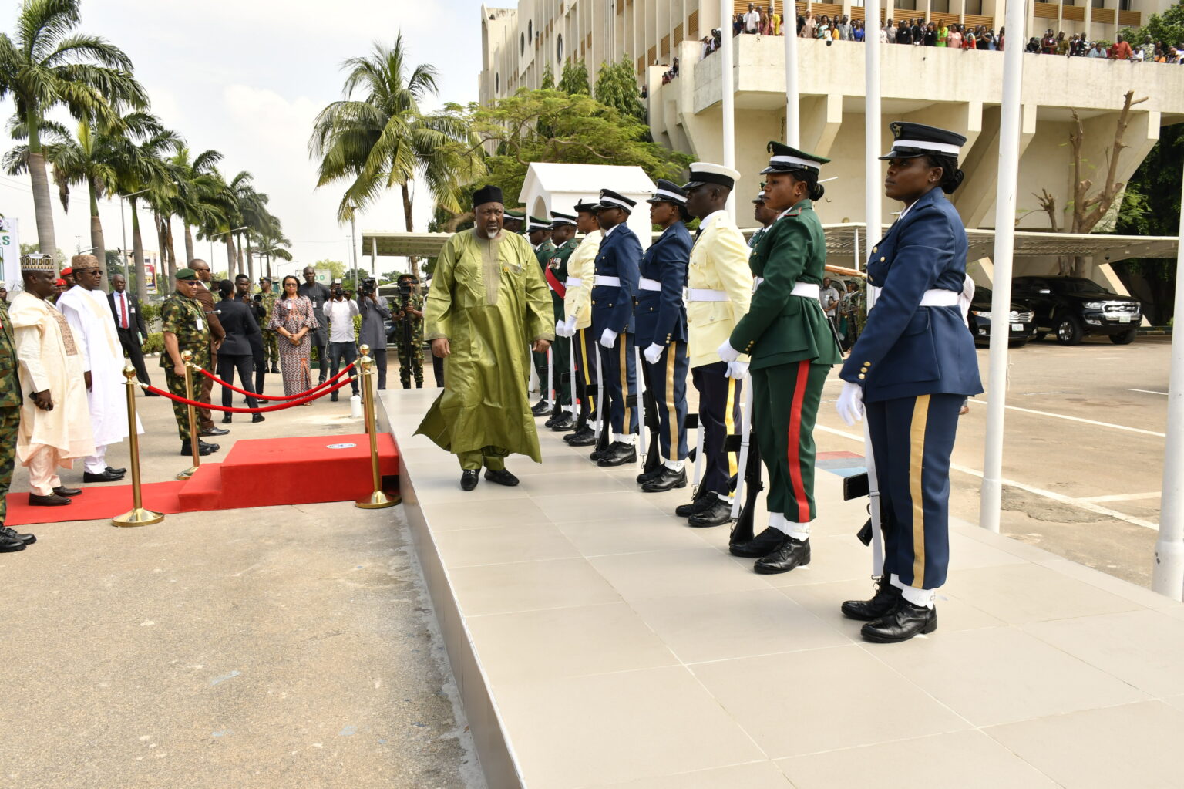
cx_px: 592
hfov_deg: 67.4
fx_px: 888
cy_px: 394
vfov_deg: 47.9
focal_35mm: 27
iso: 250
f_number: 9
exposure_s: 1/250
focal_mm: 18
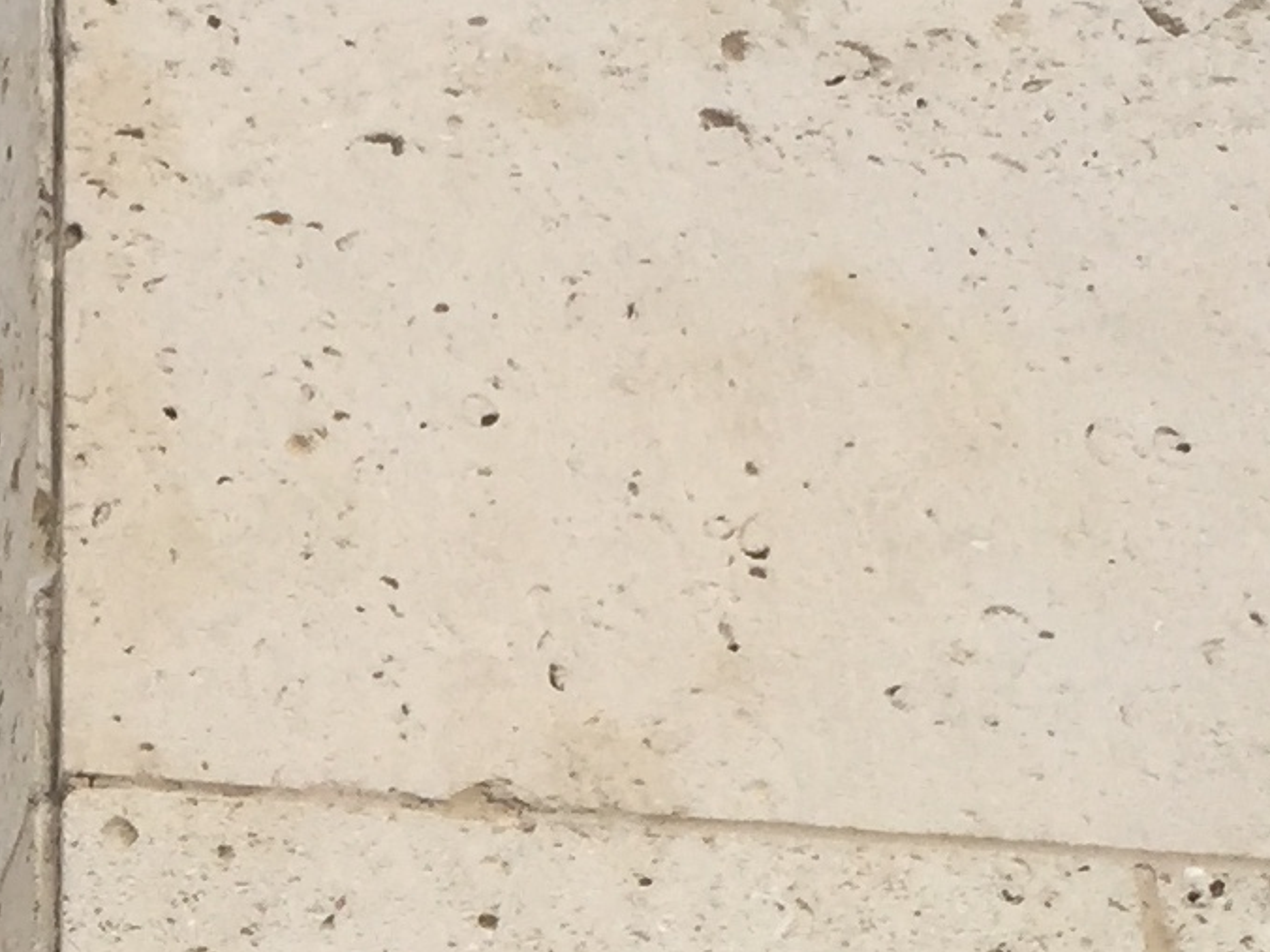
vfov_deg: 10.3
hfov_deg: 13.7
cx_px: -190
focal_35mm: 140
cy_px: 1393
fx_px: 5136
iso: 32
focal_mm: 4.15
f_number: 2.2
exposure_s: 1/2326
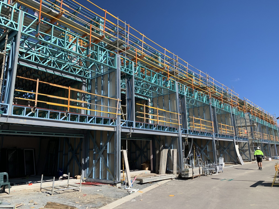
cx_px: 140
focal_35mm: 26
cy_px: 104
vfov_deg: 53.1
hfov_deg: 67.3
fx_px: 210
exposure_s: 1/2114
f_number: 1.8
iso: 25
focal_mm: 4.25
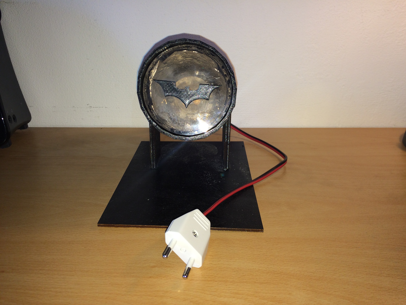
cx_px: 203
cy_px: 152
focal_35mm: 29
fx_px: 340
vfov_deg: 48.2
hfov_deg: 61.7
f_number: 2.2
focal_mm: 4.15
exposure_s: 1/61
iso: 32
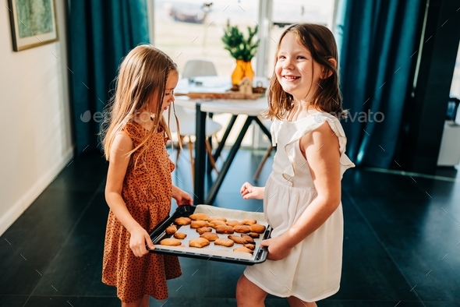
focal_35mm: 35
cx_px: 230
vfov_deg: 37.9
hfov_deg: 54.4
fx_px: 447
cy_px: 154
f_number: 1.4
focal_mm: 35
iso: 250
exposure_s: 1/1000
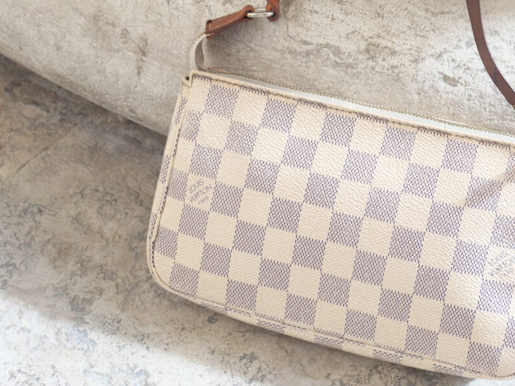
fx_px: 1249
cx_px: 351
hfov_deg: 23.2
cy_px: 65
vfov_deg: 17.4
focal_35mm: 84
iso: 500
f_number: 4.8
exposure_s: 1/60
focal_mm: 22
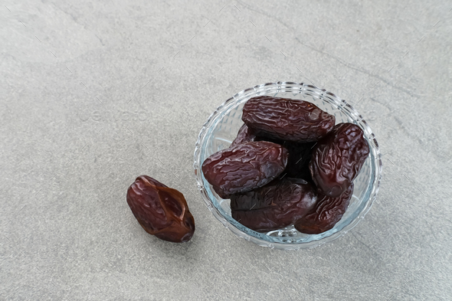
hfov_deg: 37.5
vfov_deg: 25.5
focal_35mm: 53
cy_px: 150
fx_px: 665
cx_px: 226
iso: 250
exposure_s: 1/80
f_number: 11
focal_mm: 35
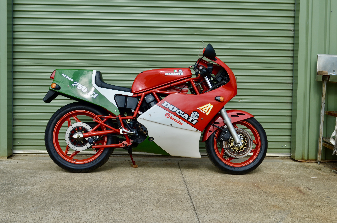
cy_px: 112
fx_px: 490
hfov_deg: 37.9
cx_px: 168
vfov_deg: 25.6
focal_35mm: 52
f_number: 8
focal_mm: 35
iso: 100
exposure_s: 1/320
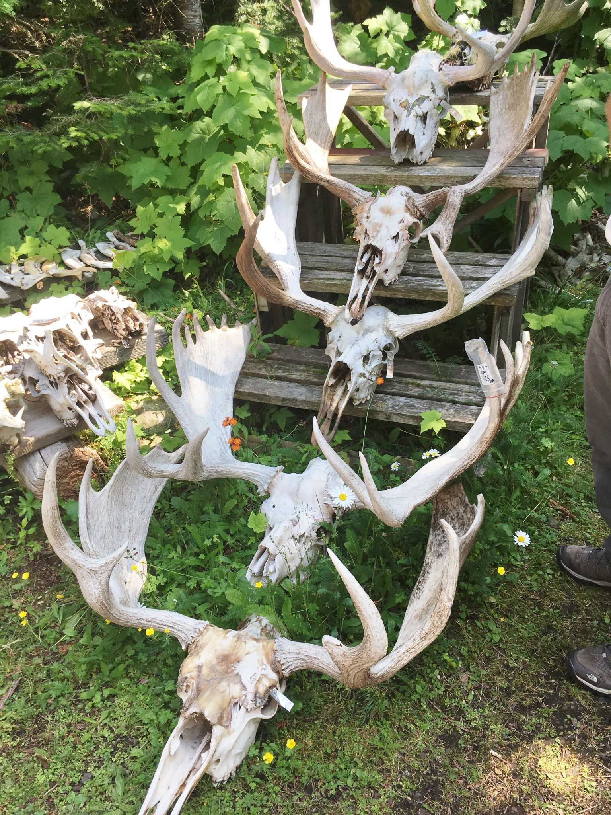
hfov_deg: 48.2
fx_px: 682
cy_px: 408
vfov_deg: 61.7
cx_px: 306
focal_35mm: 29
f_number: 2.2
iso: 25
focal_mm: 4.15
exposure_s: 1/329
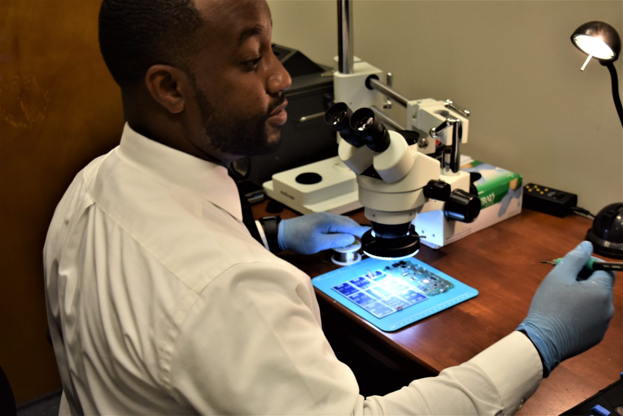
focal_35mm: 51
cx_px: 312
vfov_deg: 26.5
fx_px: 883
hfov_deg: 38.9
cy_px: 208
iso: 400
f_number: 5.6
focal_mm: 34
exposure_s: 1/125
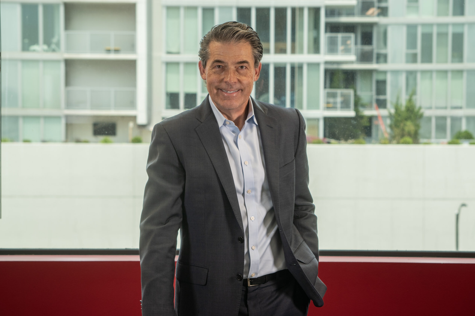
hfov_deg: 15.9
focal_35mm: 129
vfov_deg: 10.7
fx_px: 1695
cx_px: 238
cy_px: 159
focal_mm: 85
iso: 100
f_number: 8
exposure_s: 1/50
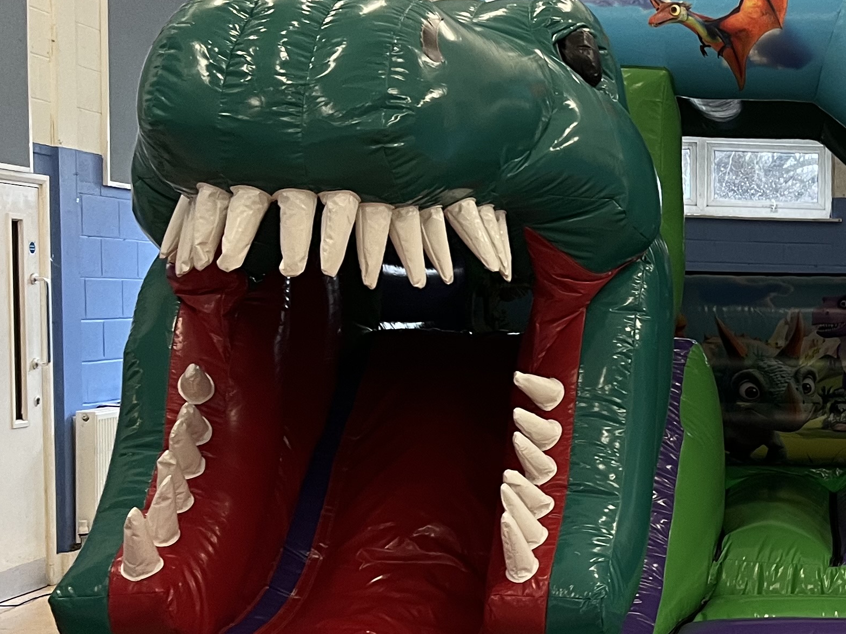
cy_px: 439
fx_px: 1637
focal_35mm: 67
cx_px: 958
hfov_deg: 26.4
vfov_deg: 21.8
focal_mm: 5.1
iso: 200
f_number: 1.6
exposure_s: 1/50
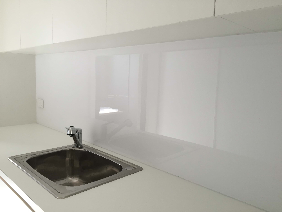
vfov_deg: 48.2
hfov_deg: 61.7
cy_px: 106
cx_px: 141
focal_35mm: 29
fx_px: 236
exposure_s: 1/33
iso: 40
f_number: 2.2
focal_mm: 4.15
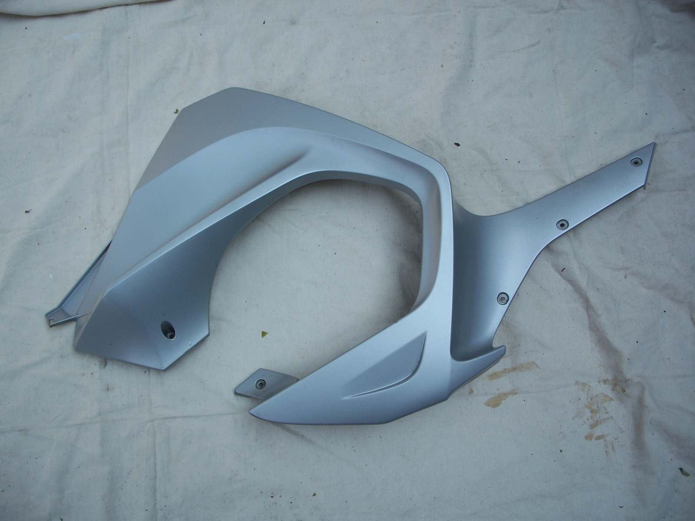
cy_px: 260
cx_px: 348
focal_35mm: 37
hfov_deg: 50.1
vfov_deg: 38.7
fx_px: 743
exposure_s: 1/800
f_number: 2.8
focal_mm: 7.8
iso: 64
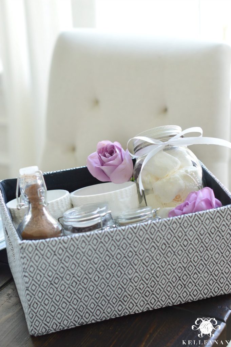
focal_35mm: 75
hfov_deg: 18.2
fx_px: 723
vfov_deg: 27.0
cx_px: 116
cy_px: 174
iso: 400
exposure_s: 1/50
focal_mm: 50
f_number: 3.2
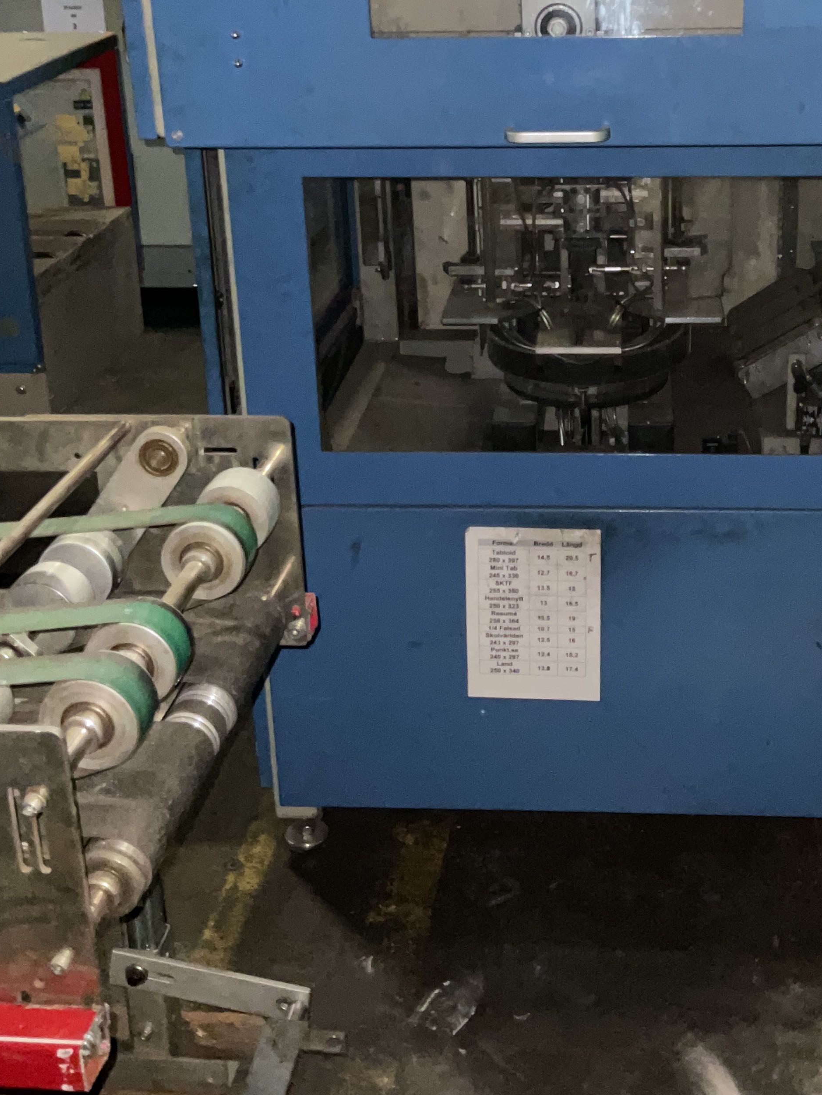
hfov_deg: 30.6
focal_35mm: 47
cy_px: 280
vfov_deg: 39.4
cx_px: 563
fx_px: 1488
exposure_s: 1/18
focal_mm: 3
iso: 200
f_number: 1.8
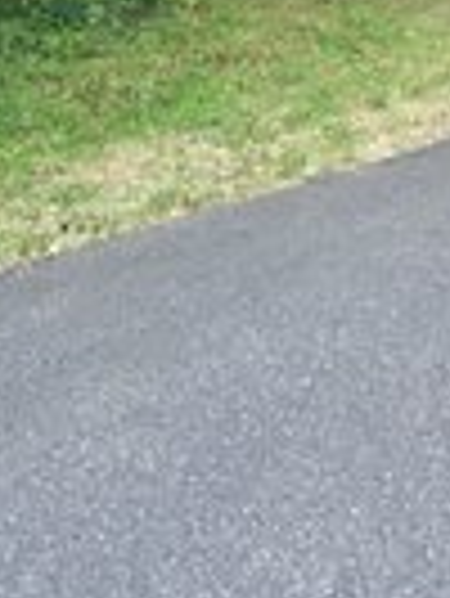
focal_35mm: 87
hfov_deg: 16.9
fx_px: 1506
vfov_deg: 21.5
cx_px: 346
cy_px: -31
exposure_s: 1/30
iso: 125
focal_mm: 4.15
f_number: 2.2
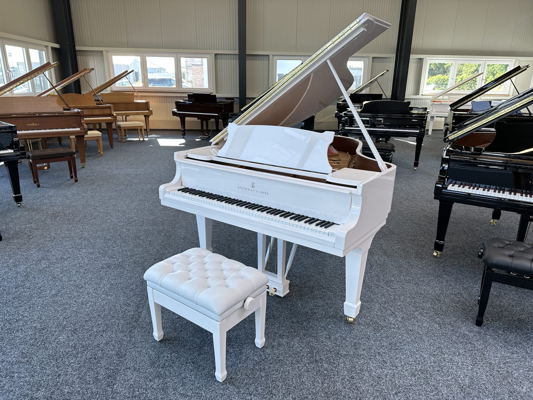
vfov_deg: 56.8
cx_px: 266
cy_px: 200
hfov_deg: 71.6
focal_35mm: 24
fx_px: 370
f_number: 1.78
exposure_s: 1/134
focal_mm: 6.86
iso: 125
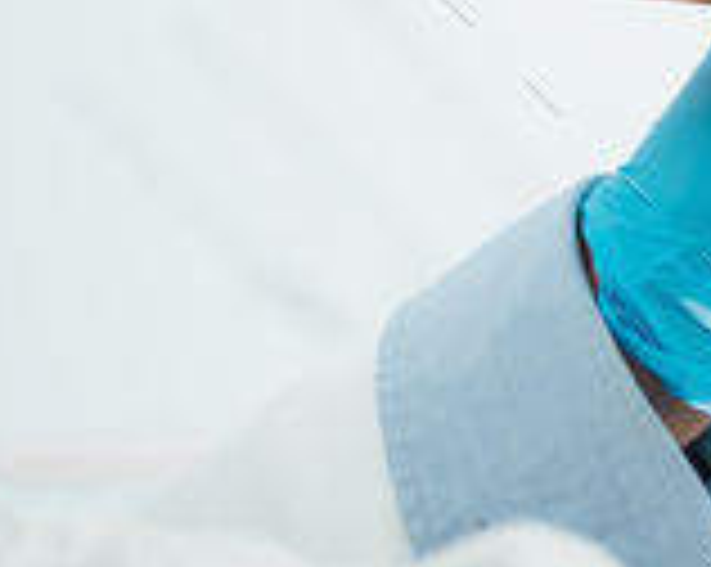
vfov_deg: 4.2
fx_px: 7734
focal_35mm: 368
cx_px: 837
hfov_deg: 5.2
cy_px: -56
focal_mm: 105
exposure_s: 1/200
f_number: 3.5
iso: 64
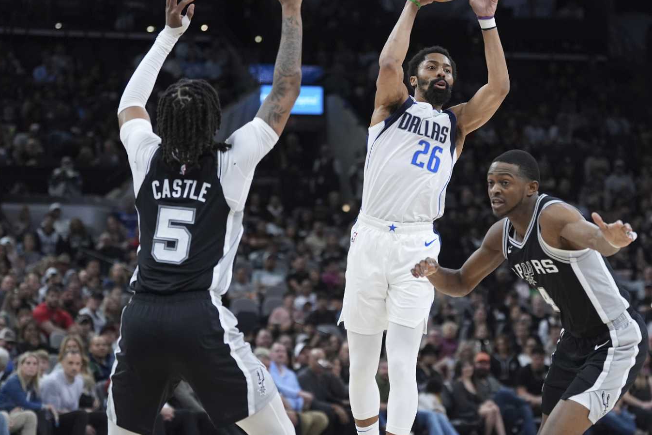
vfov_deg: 9.4
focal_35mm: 146
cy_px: 265
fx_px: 2644
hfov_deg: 14.1
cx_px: 374
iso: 3200
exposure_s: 1/2000
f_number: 2.8
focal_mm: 96
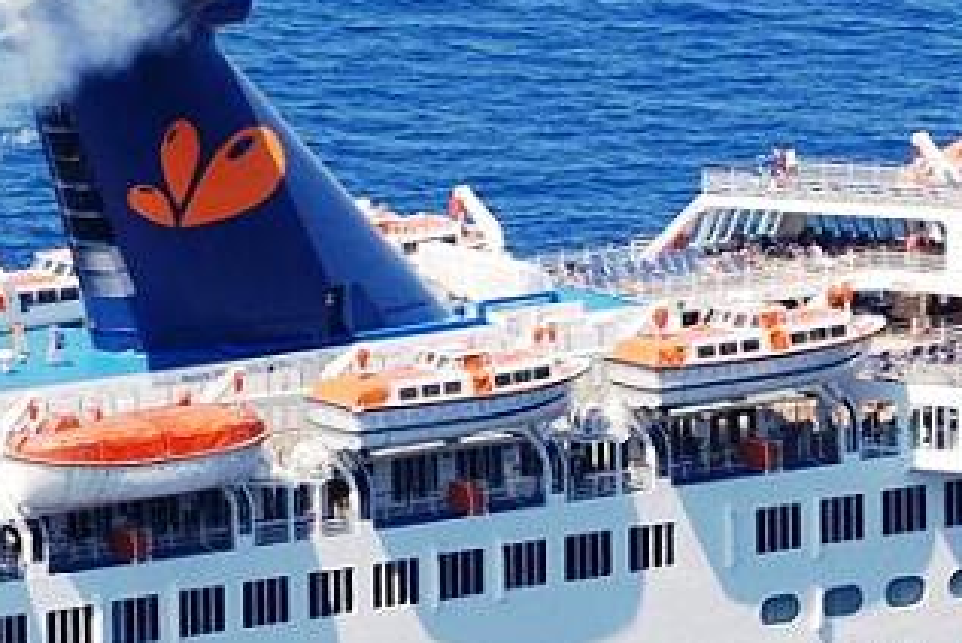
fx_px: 20962
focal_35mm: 784
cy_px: 396
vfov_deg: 1.8
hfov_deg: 2.6
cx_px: 587
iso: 100
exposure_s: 1/500
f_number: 5.6
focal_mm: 95
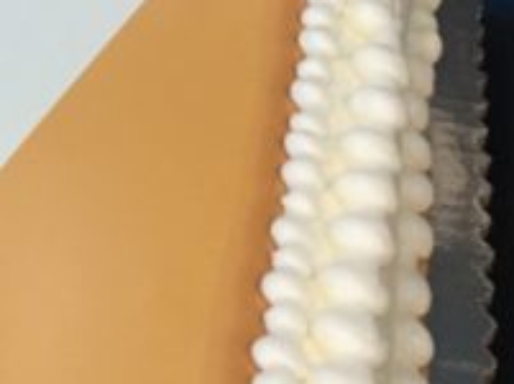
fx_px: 1645
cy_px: 123
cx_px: -409
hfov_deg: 15.3
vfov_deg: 13.3
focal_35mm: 111
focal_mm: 4.15
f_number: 2.2
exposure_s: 1/15
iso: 80
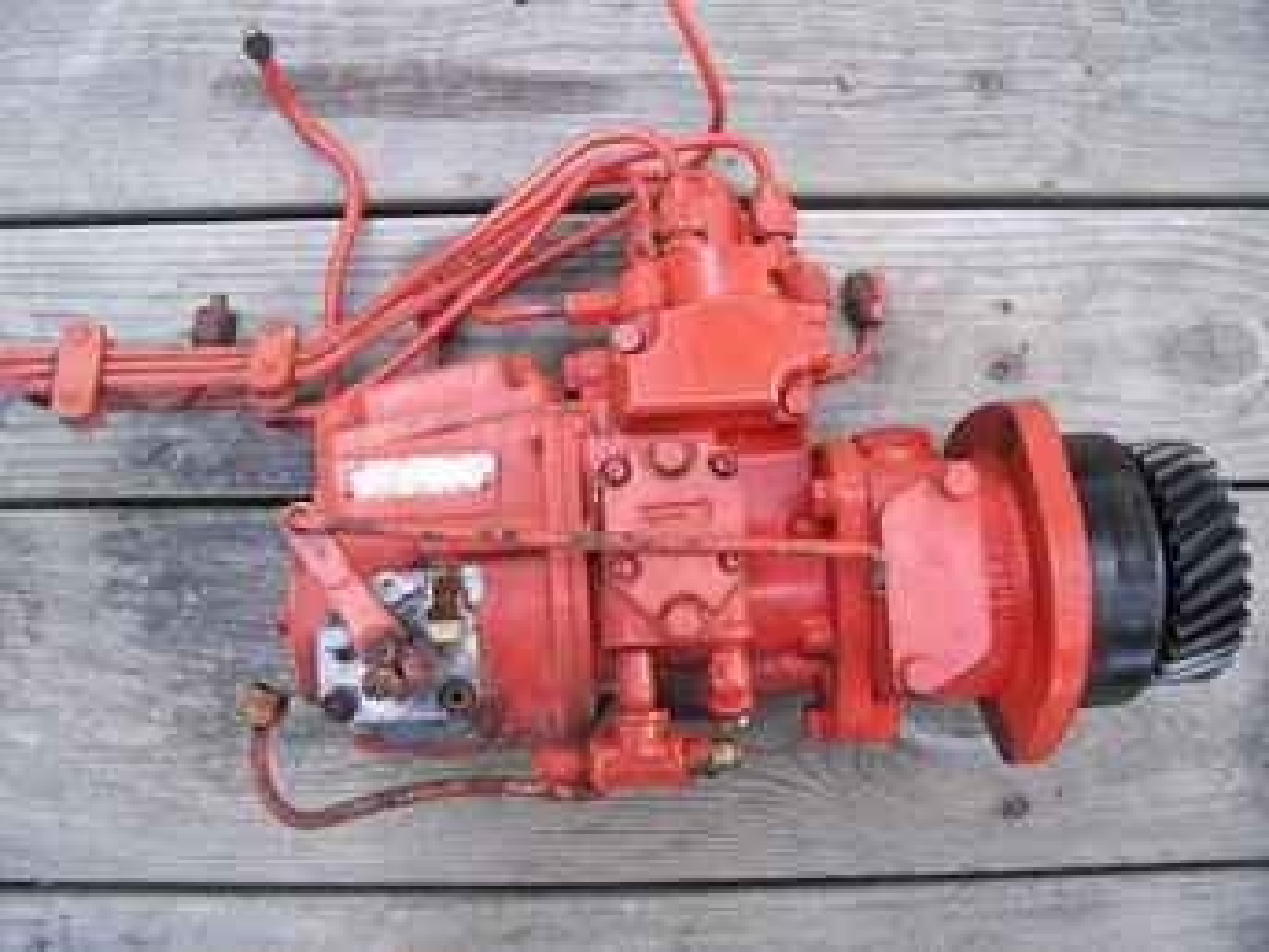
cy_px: 476
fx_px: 1246
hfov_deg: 54.0
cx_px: 634
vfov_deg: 41.8
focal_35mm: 34
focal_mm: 5.6
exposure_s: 1/94.7
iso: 80
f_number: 2.7
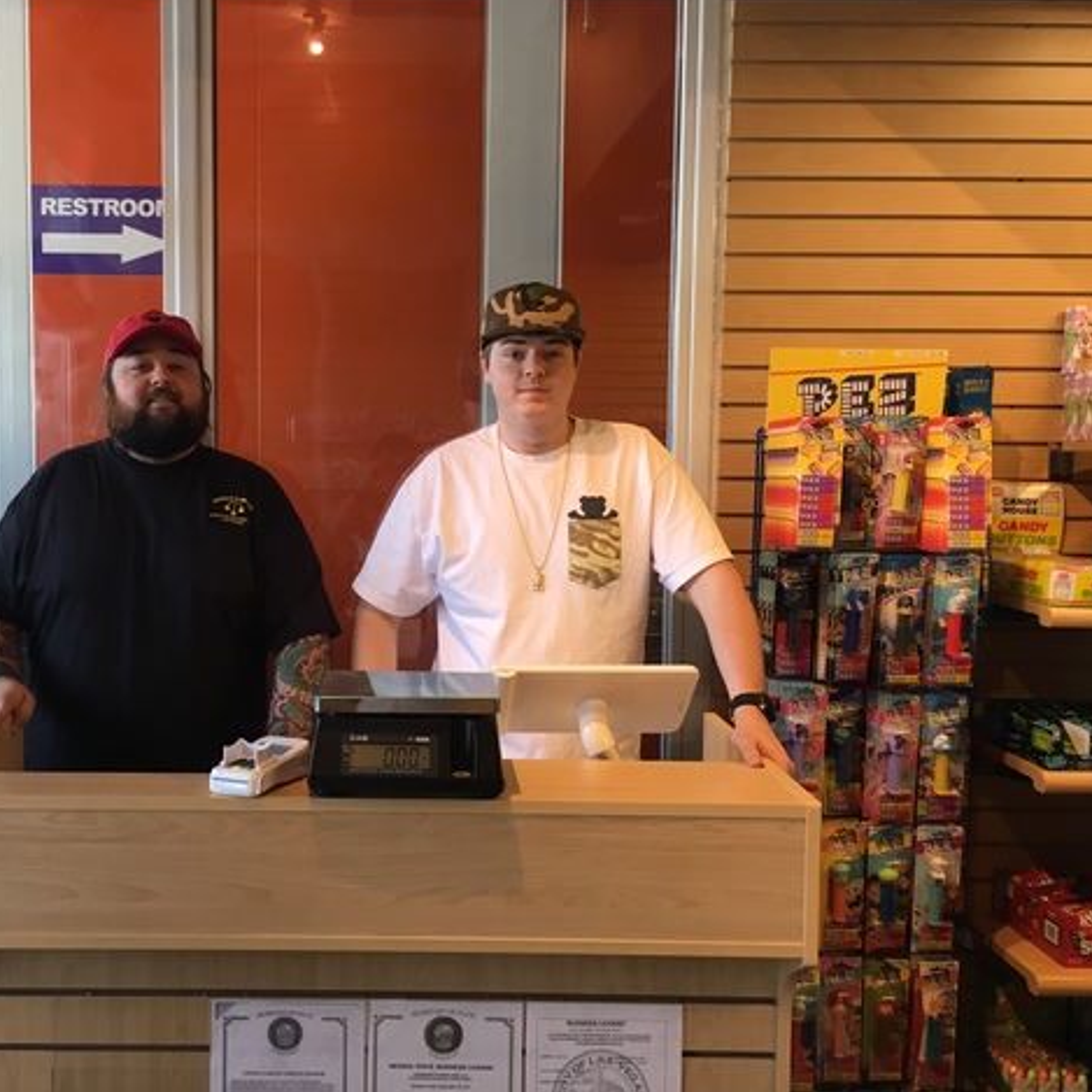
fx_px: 1249
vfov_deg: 47.2
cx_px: 396
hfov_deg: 46.7
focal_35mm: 35
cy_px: 536
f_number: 2.2
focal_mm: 4.15
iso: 50
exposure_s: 1/30
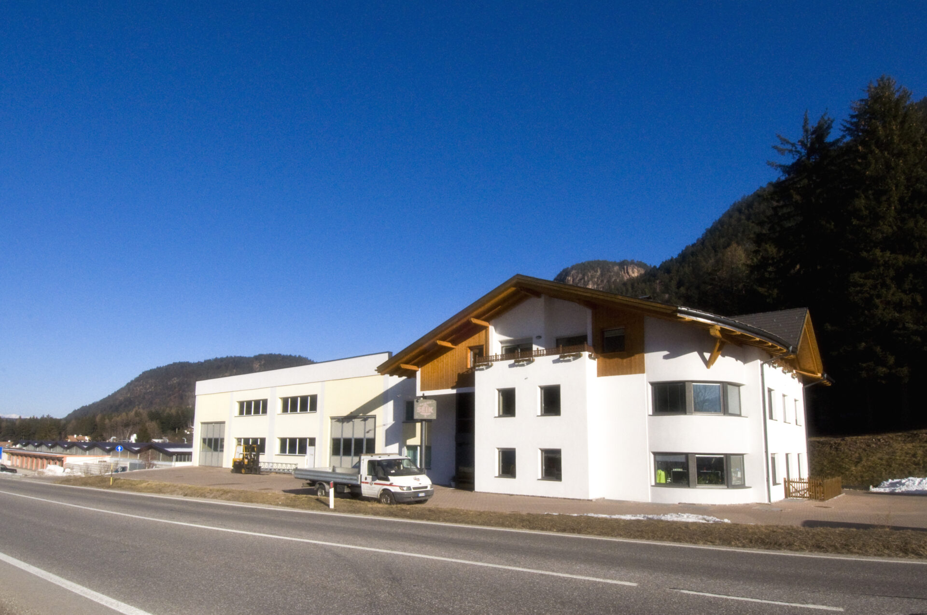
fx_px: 501
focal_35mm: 20
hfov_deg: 85.5
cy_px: 308
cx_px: 464
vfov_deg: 63.1
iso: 2000
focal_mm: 13
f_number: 22
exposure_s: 1/640
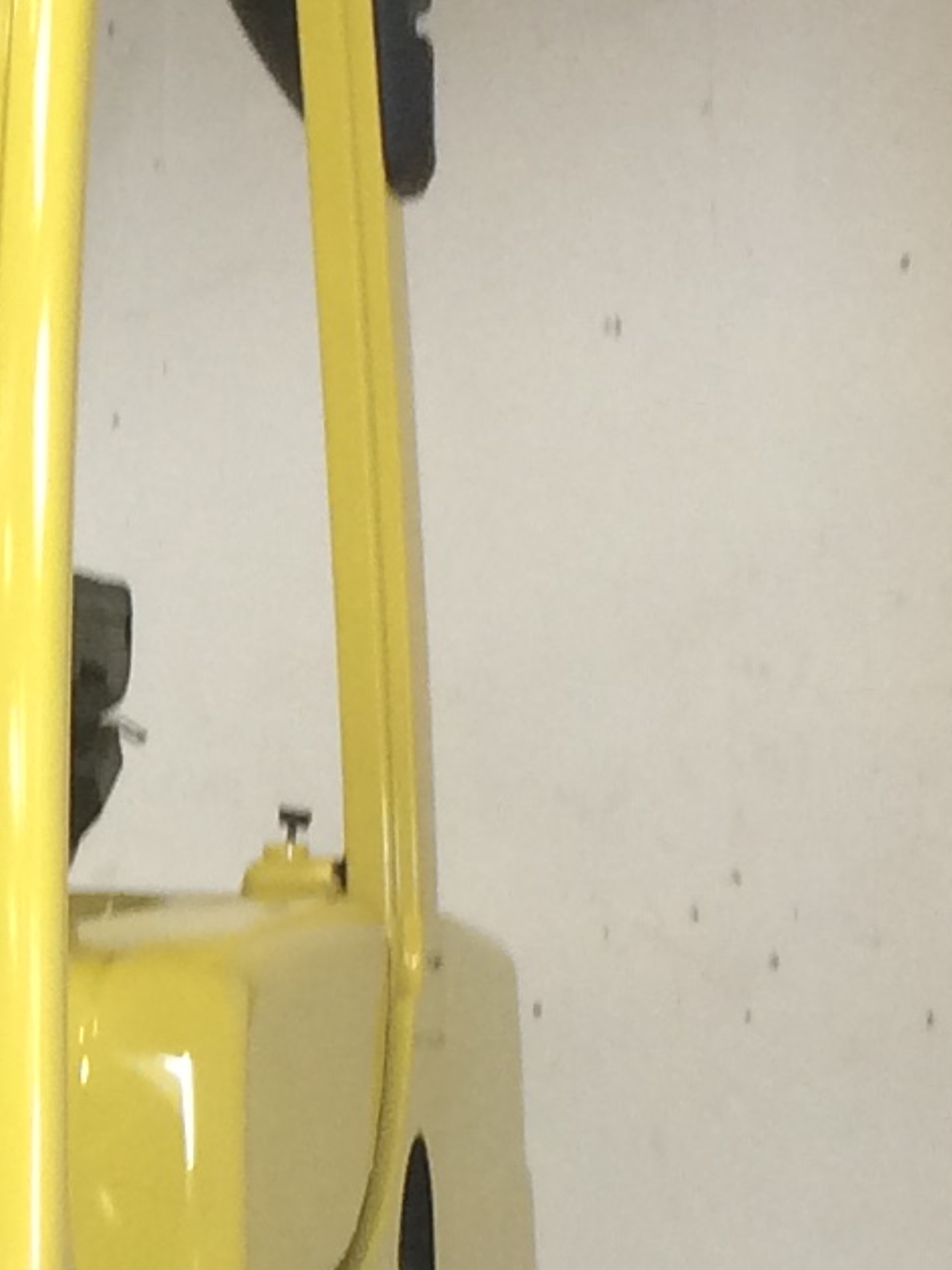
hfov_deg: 9.6
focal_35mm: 150
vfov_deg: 13.1
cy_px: 908
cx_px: -487
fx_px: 5502
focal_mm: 4.15
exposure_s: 1/33
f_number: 2.2
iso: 100
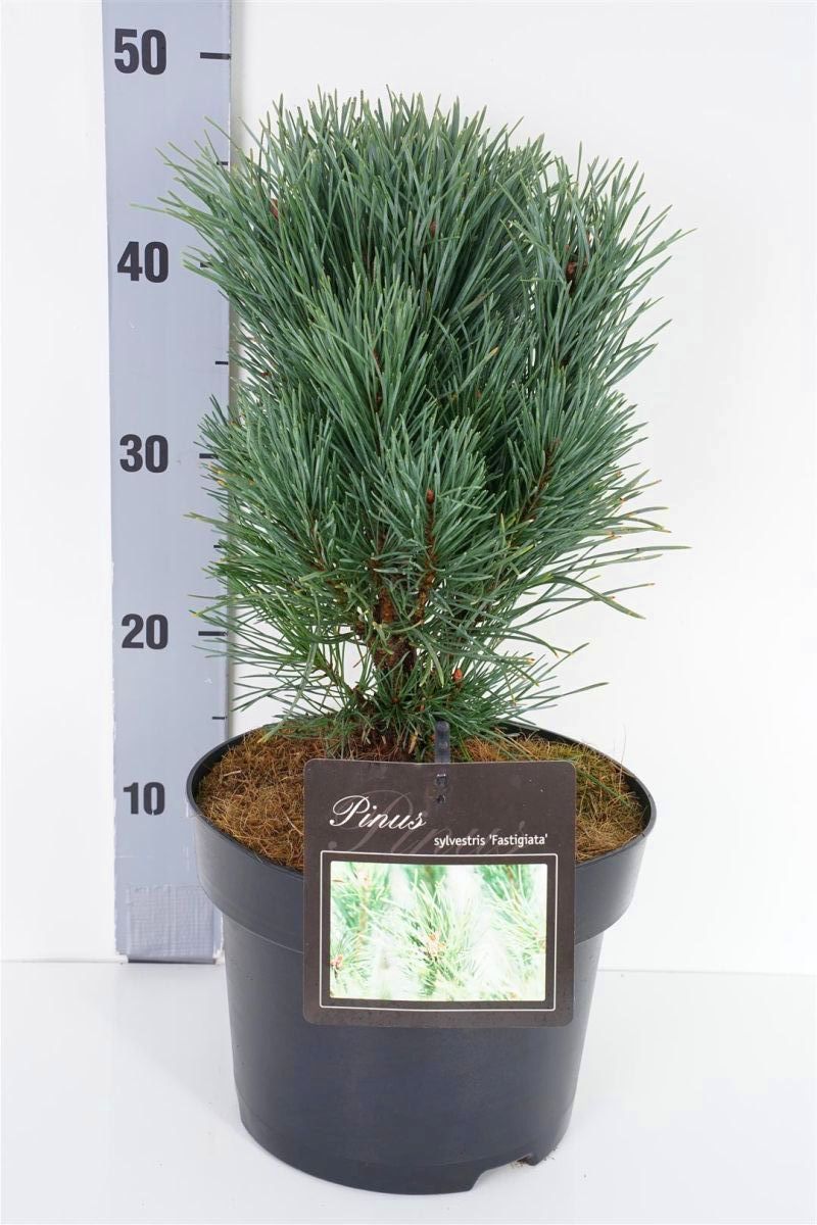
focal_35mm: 61
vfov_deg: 32.9
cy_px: 612
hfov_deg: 22.3
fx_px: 2076
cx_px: 408
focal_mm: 61
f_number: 11
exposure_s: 1/80
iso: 400
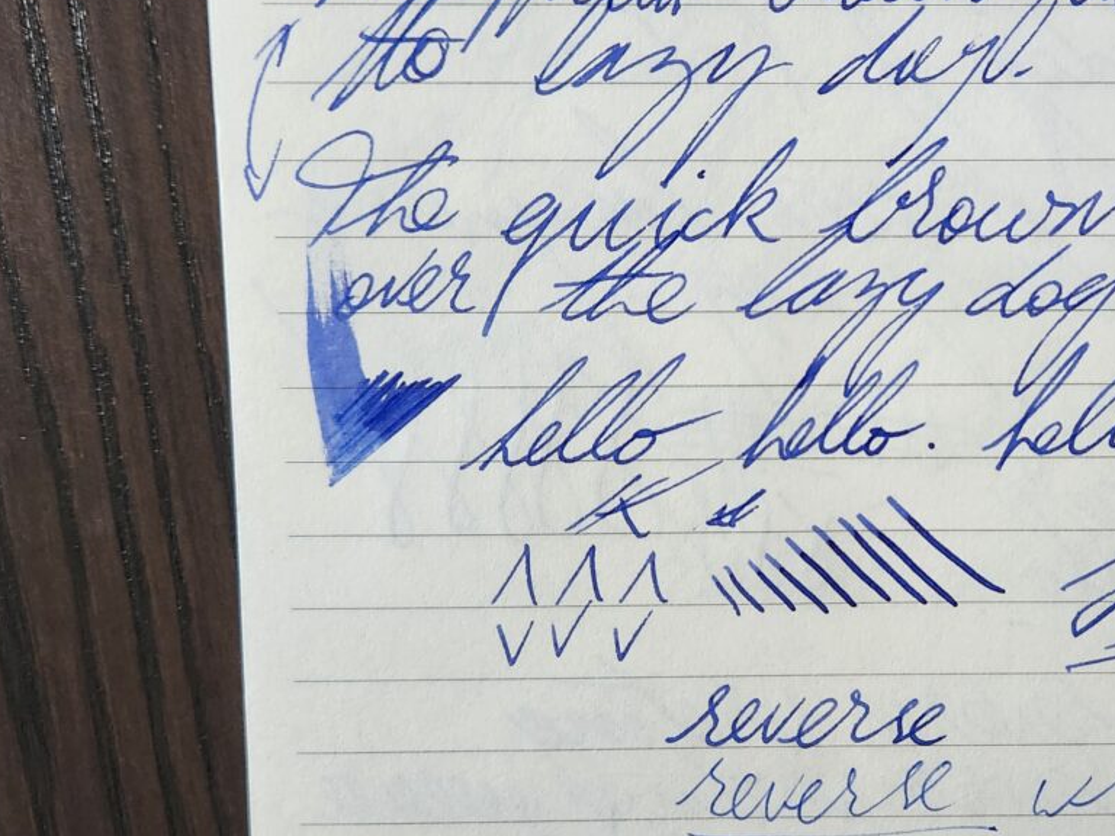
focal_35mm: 46
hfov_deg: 39.8
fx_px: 1482
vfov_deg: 31.5
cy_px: 350
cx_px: 868
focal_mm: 5.4
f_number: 1.8
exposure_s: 1/120
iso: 320
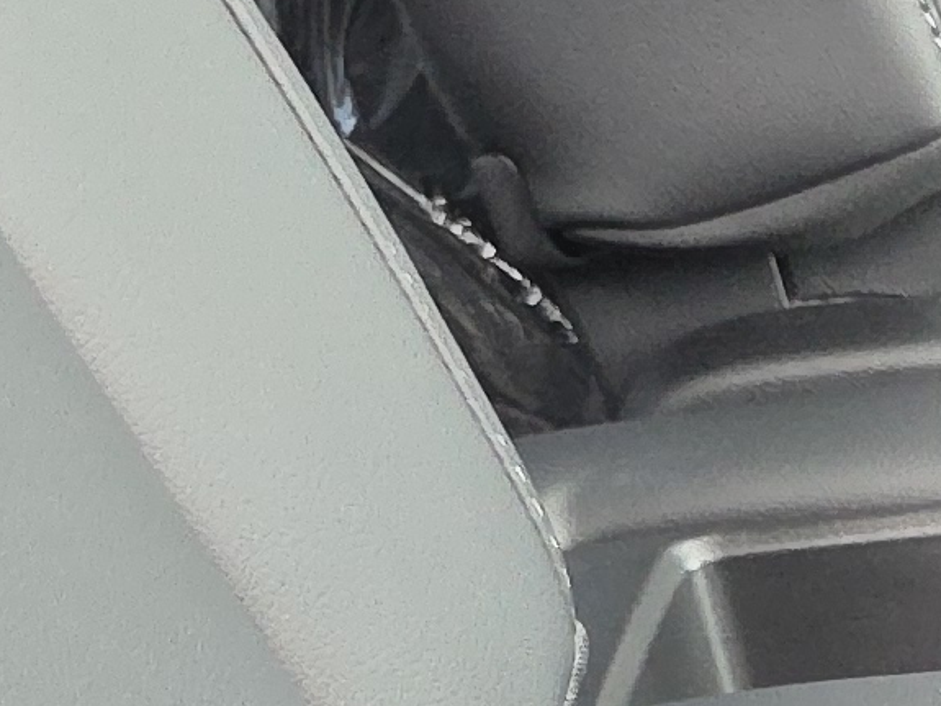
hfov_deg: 11.4
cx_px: 1761
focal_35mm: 160
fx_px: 4349
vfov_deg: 8.9
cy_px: 1292
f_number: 1.7
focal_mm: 6.3
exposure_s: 1/180
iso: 250
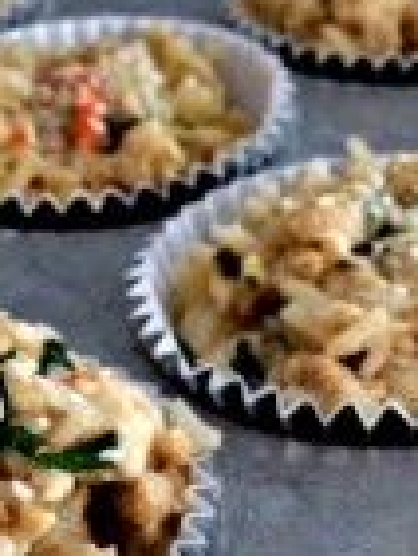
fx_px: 1318
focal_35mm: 82
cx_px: 363
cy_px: 635
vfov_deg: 22.3
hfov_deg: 17.8
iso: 200
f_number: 2.2
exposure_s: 1/30
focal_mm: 4.15
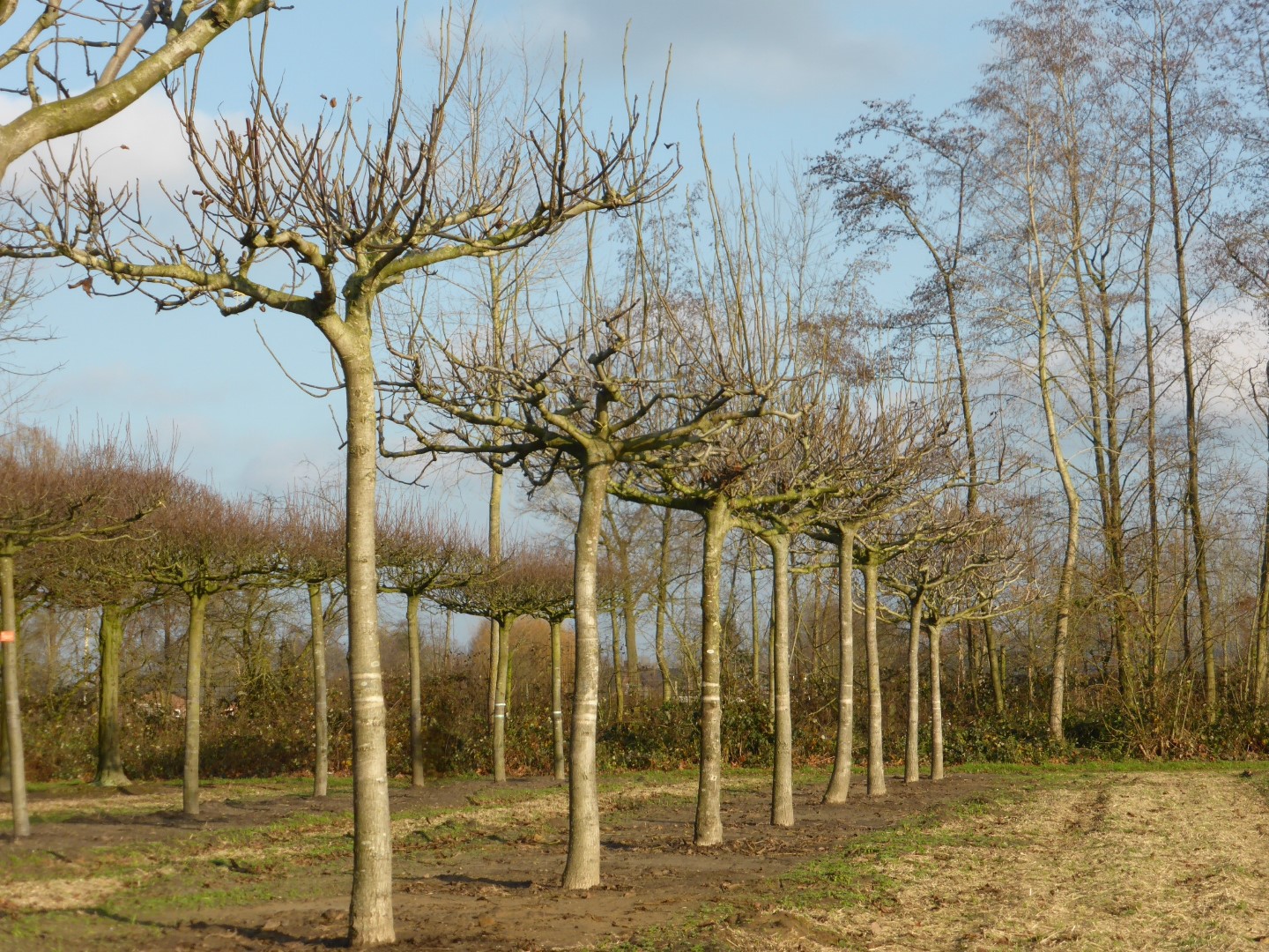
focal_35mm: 90
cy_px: 476
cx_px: 634
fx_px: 3299
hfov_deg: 21.8
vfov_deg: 16.4
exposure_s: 1/400
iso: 100
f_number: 5.2
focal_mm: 16.1
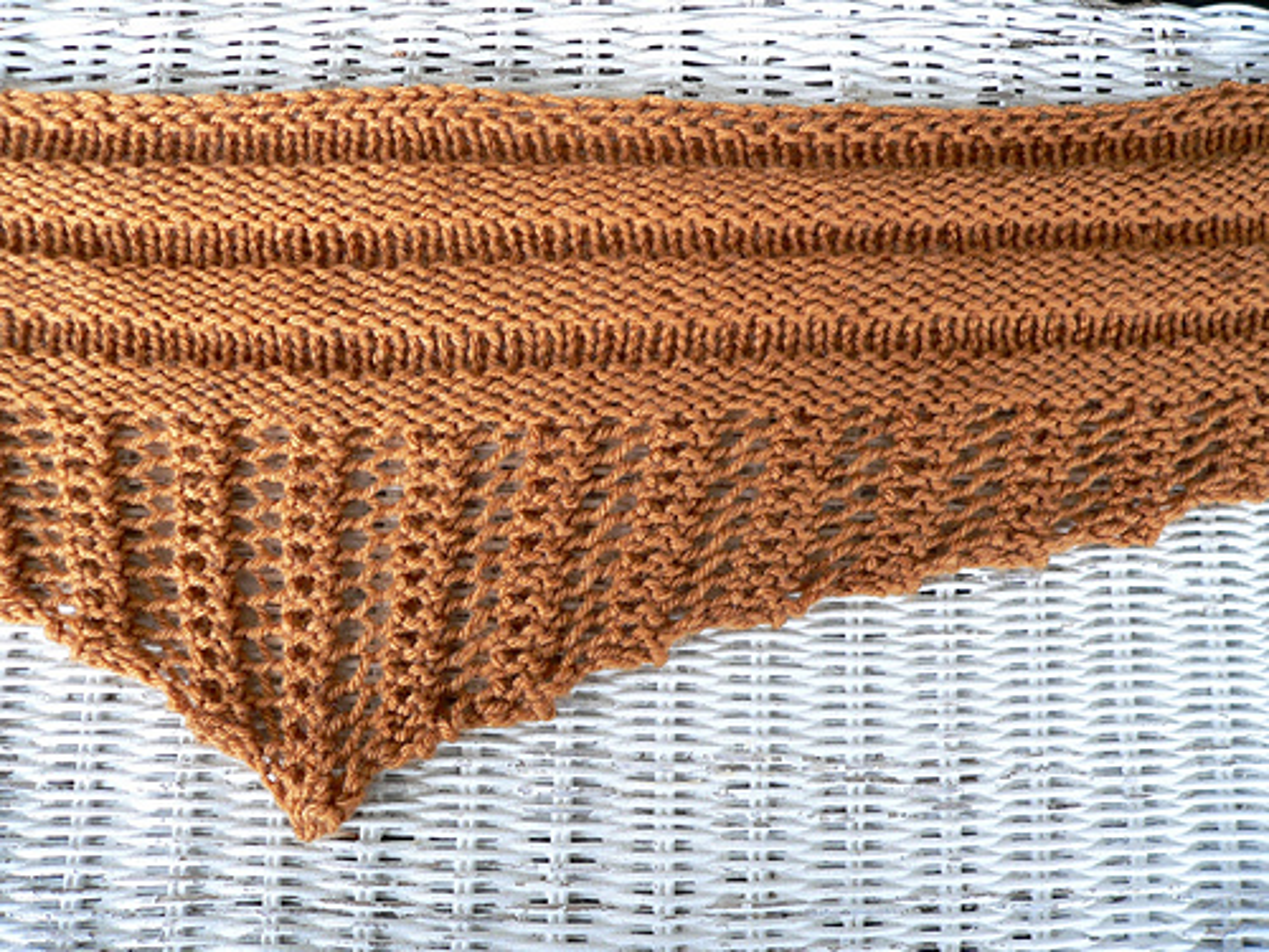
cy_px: 476
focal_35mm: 36
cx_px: 634
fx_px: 1320
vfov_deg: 39.7
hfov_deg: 51.4
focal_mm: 6
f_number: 2.8
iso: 150
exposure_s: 1/60
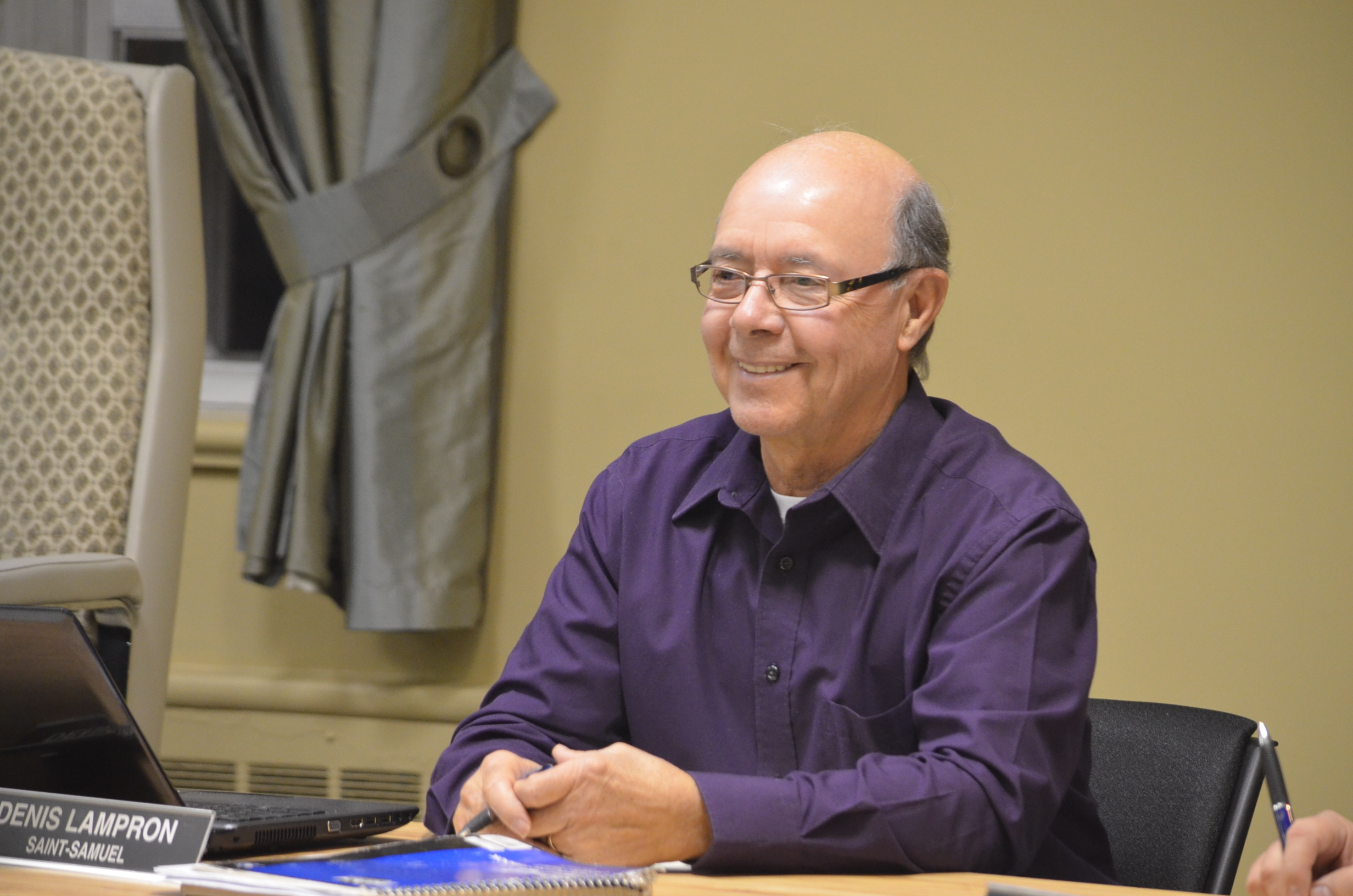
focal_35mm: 248
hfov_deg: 8.3
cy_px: 448
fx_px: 9283
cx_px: 676
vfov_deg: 5.5
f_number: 5
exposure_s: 1/125
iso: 2000
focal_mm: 165
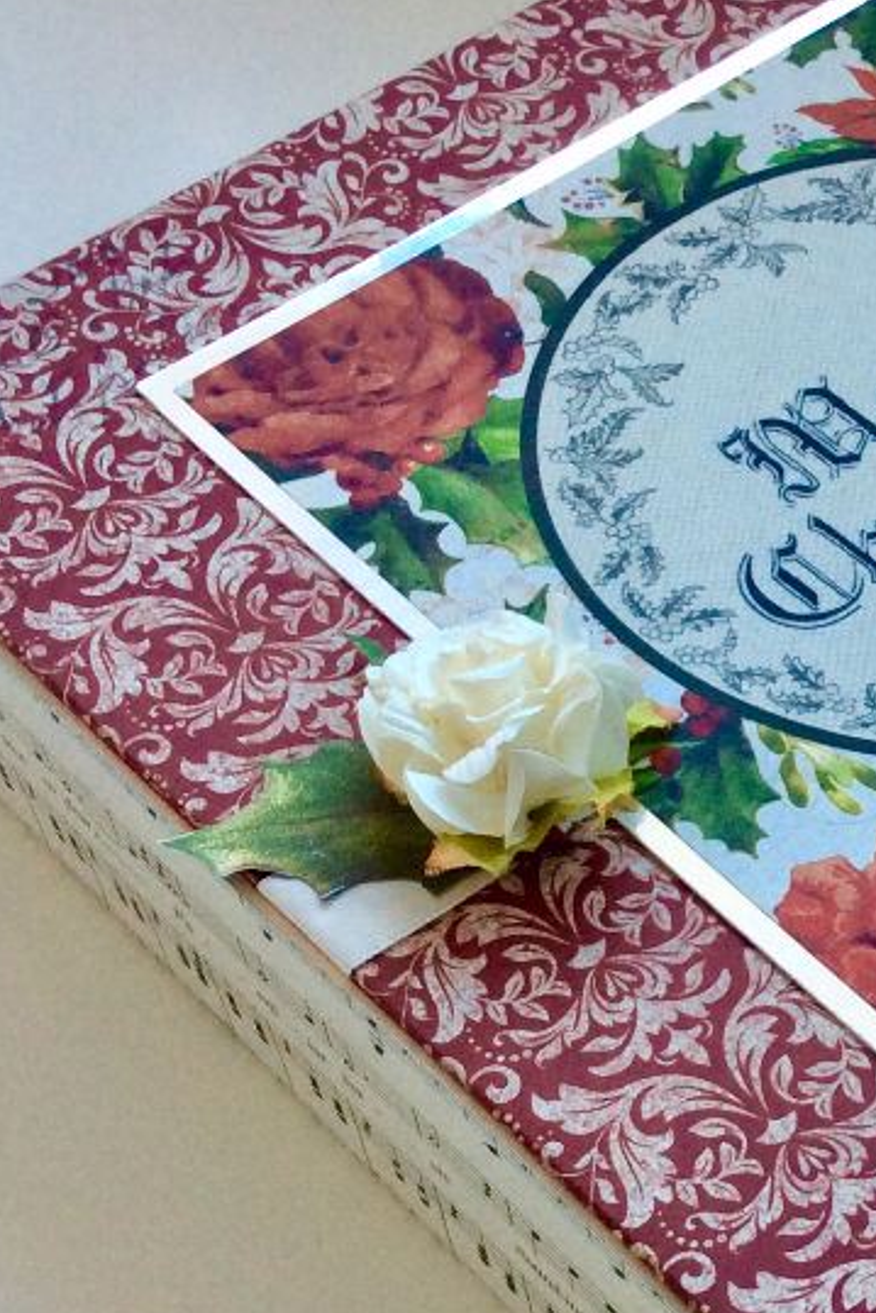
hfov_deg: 18.1
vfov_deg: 28.0
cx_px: 1010
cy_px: 802
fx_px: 2626
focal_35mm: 72
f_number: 2.4
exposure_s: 1/25
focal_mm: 3.3
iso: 40
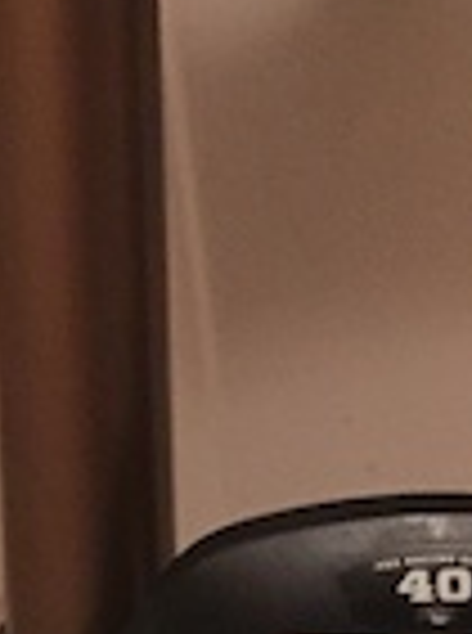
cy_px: 288
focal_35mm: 165
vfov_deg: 12.0
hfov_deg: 8.9
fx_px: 3013
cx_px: 450
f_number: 2.2
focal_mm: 4.15
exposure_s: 1/4
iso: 160
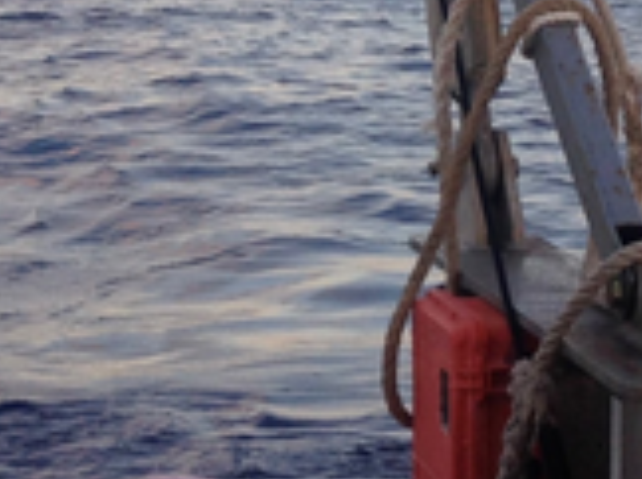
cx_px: 166
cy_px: 184
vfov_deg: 10.3
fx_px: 2648
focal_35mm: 143
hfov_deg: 13.8
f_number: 2.4
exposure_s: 1/382
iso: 50
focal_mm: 4.12
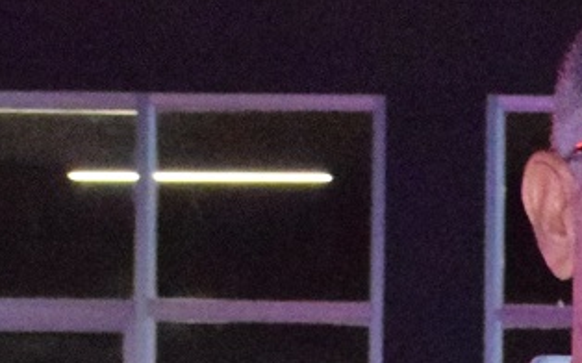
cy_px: 904
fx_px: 3710
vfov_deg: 5.4
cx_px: 1038
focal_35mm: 234
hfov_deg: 8.6
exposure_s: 1/60
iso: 12800
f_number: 6.3
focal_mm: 24
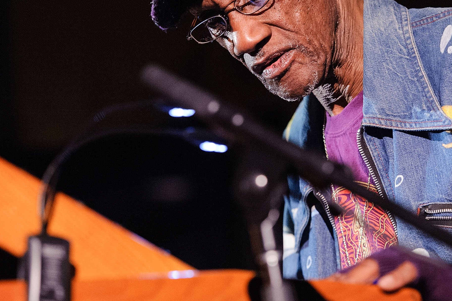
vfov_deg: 6.4
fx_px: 2698
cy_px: 101
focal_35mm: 215
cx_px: 261
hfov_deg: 9.6
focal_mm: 130
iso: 4000
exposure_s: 1/125
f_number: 3.2
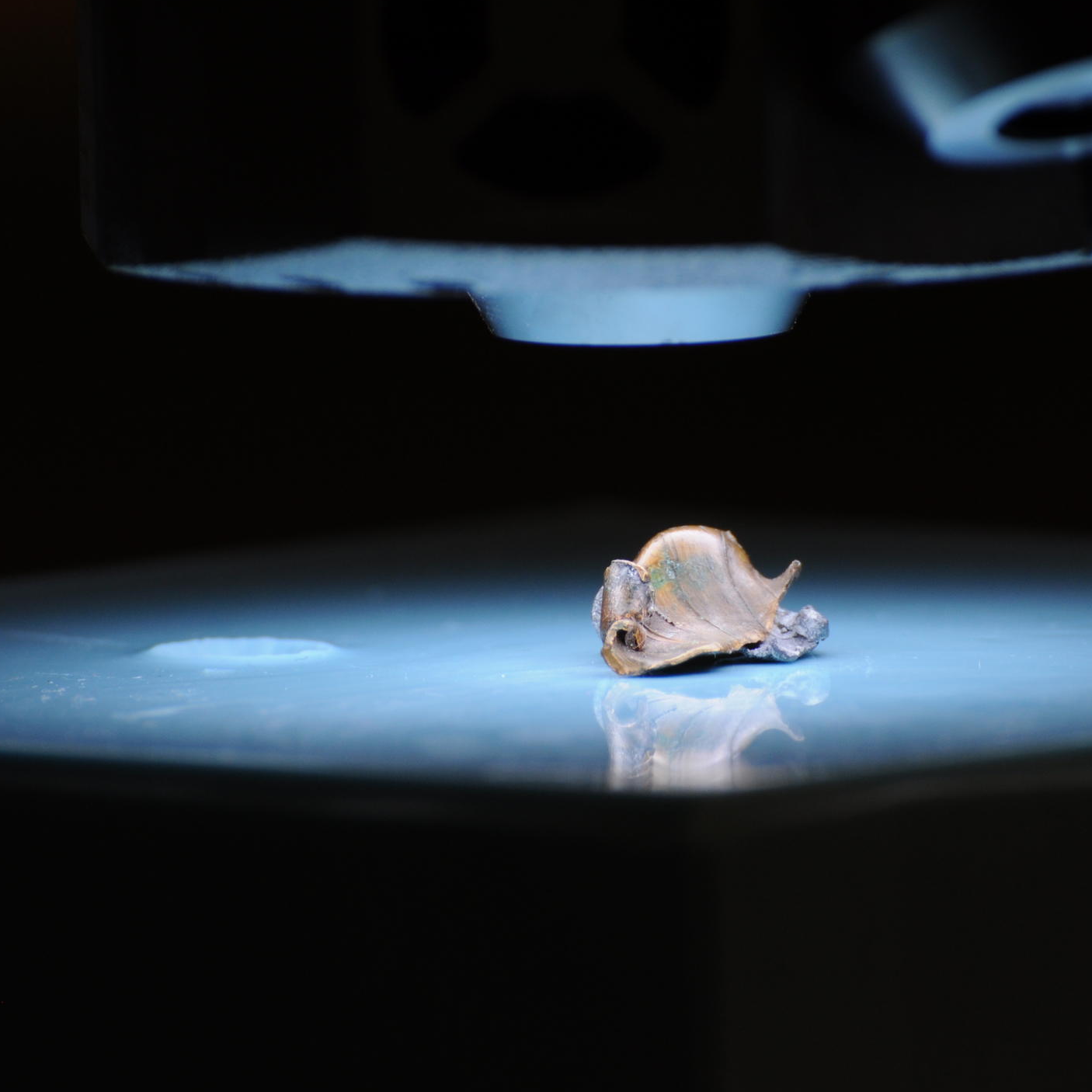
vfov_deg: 2.7
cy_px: 539
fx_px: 23270
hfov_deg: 2.7
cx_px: 701
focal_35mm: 652
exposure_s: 1/160
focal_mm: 300
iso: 320
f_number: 11
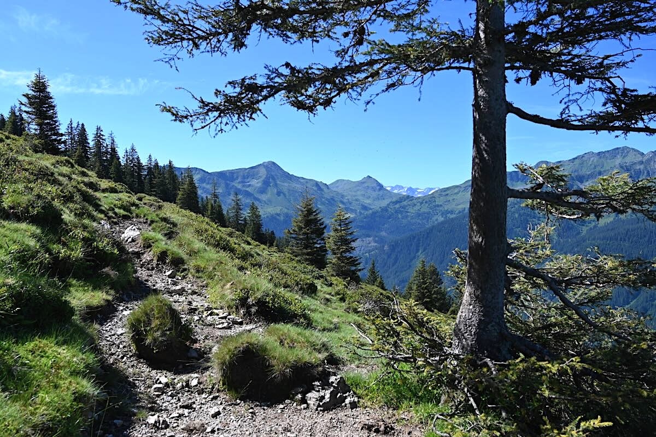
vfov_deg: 42.3
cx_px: 328
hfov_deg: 60.3
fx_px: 565
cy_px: 218
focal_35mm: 31
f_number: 8
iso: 100
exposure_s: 1/250
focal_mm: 31
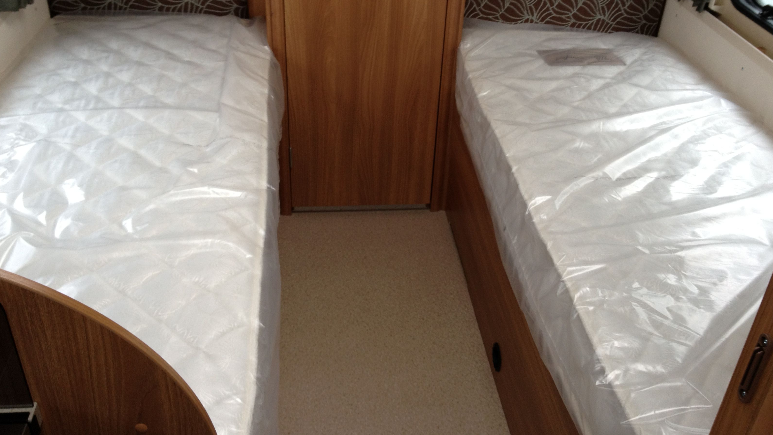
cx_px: 392
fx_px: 799
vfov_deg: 30.3
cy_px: 171
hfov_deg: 51.6
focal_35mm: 39
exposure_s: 1/24
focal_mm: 4.28
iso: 64
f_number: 2.4
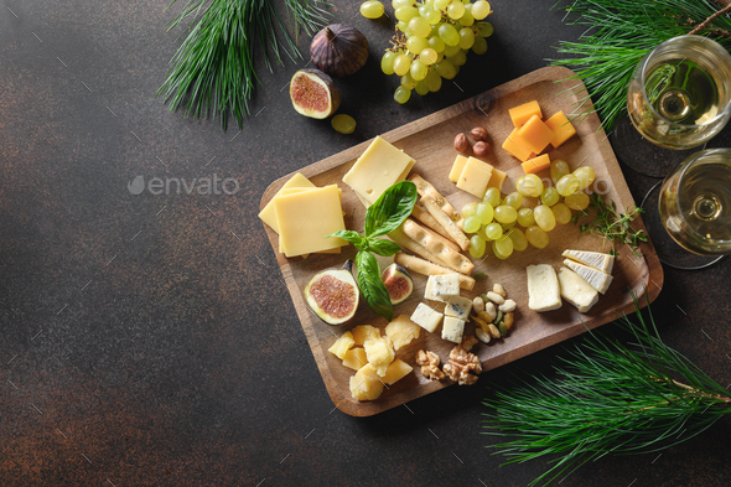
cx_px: 366
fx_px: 1157
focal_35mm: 57
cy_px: 244
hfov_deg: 35.1
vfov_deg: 23.8
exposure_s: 1/100
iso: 100
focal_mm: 38
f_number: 7.1
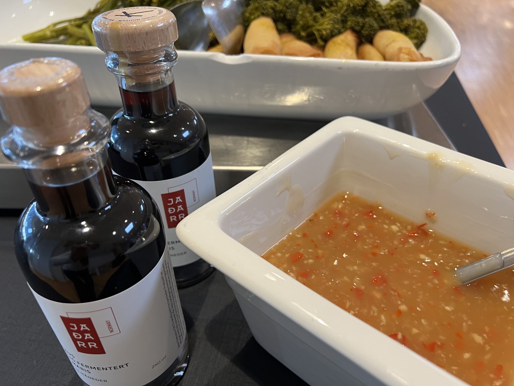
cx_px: 257
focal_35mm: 26
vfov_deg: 53.1
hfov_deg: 67.3
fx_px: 386
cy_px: 193
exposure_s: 1/50
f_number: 1.5
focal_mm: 5.7
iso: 125
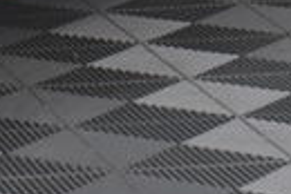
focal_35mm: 378
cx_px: -340
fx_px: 3059
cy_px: -389
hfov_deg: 5.3
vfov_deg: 3.6
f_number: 10
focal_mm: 32
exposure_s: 1/400
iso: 1600
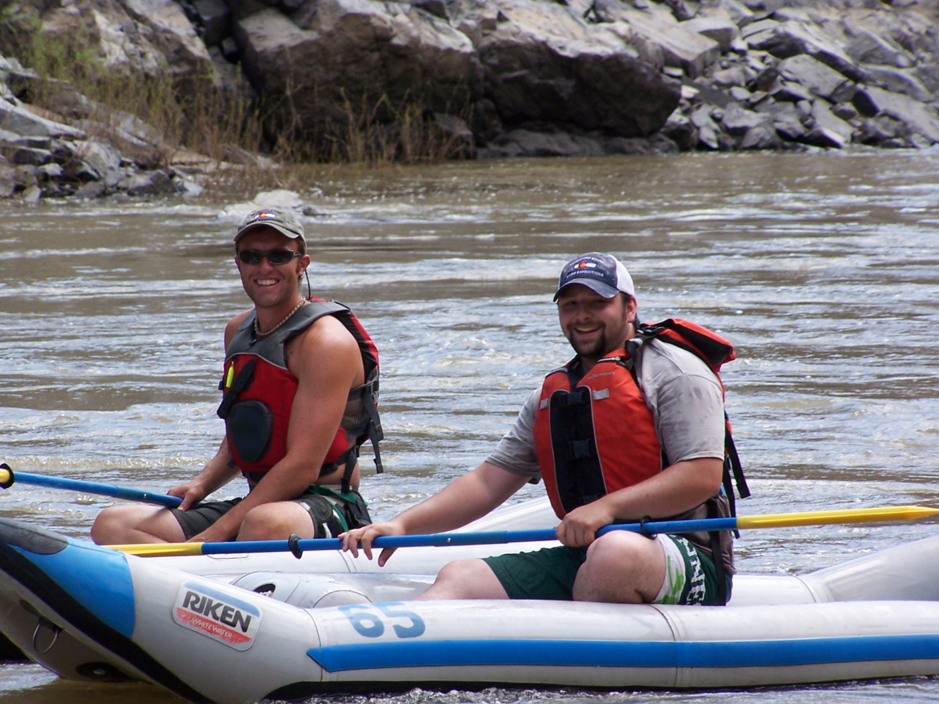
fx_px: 8328
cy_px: 361
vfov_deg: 4.8
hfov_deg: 6.5
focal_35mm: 307
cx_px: 440
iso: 80
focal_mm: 44.4
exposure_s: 1/400
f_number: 3.6
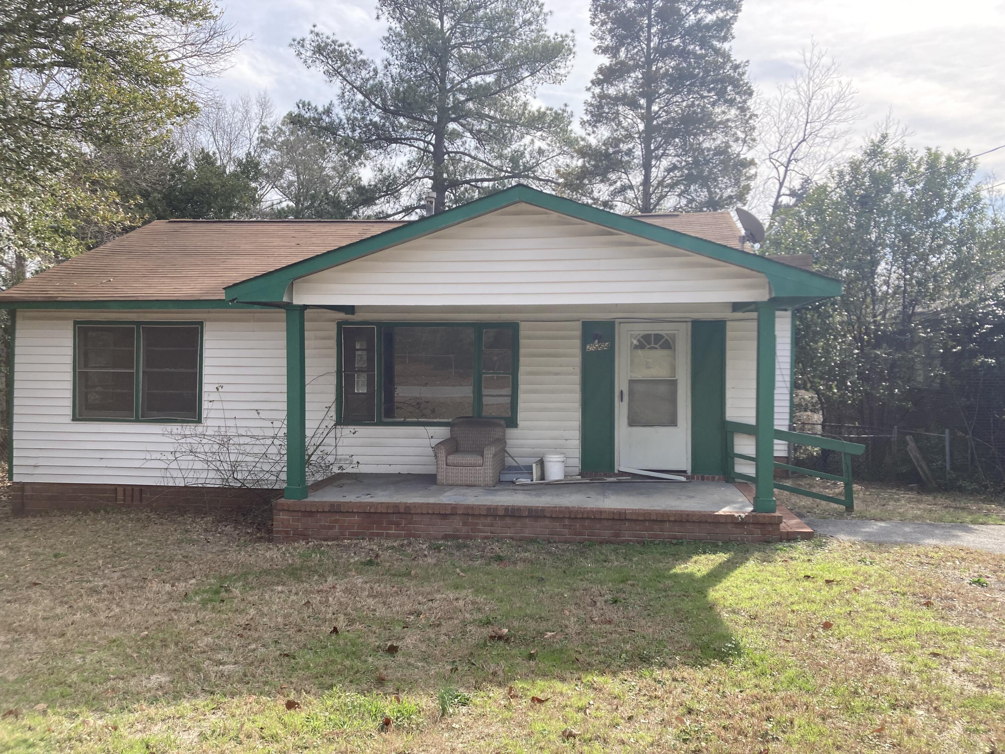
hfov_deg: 63.4
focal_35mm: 28
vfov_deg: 49.7
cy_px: 377
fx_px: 813
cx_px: 502
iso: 20
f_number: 1.8
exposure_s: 1/1066
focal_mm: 3.99
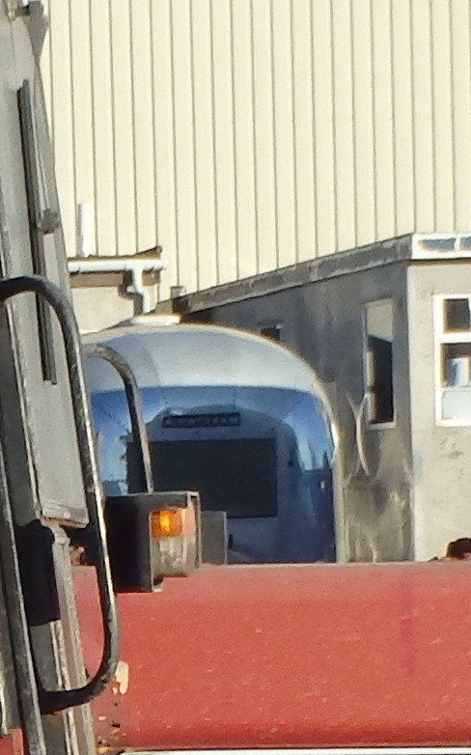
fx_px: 3598
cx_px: -225
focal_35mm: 175
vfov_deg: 11.8
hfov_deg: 7.4
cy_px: 873
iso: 125
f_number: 11
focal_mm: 5
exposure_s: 1/100
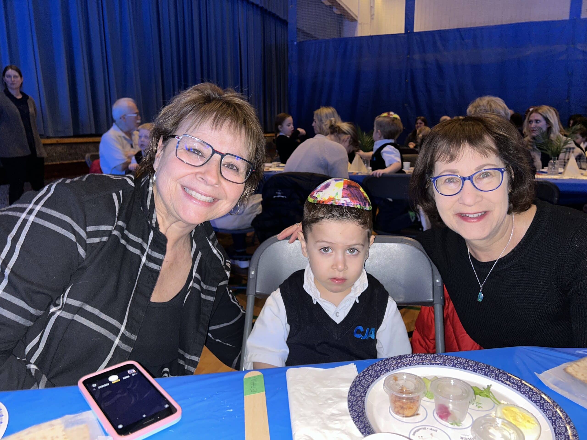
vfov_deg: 53.1
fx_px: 441
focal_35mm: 26
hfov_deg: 67.3
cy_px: 220
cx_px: 294
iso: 32
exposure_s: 1/5
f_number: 1.5
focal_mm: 5.7
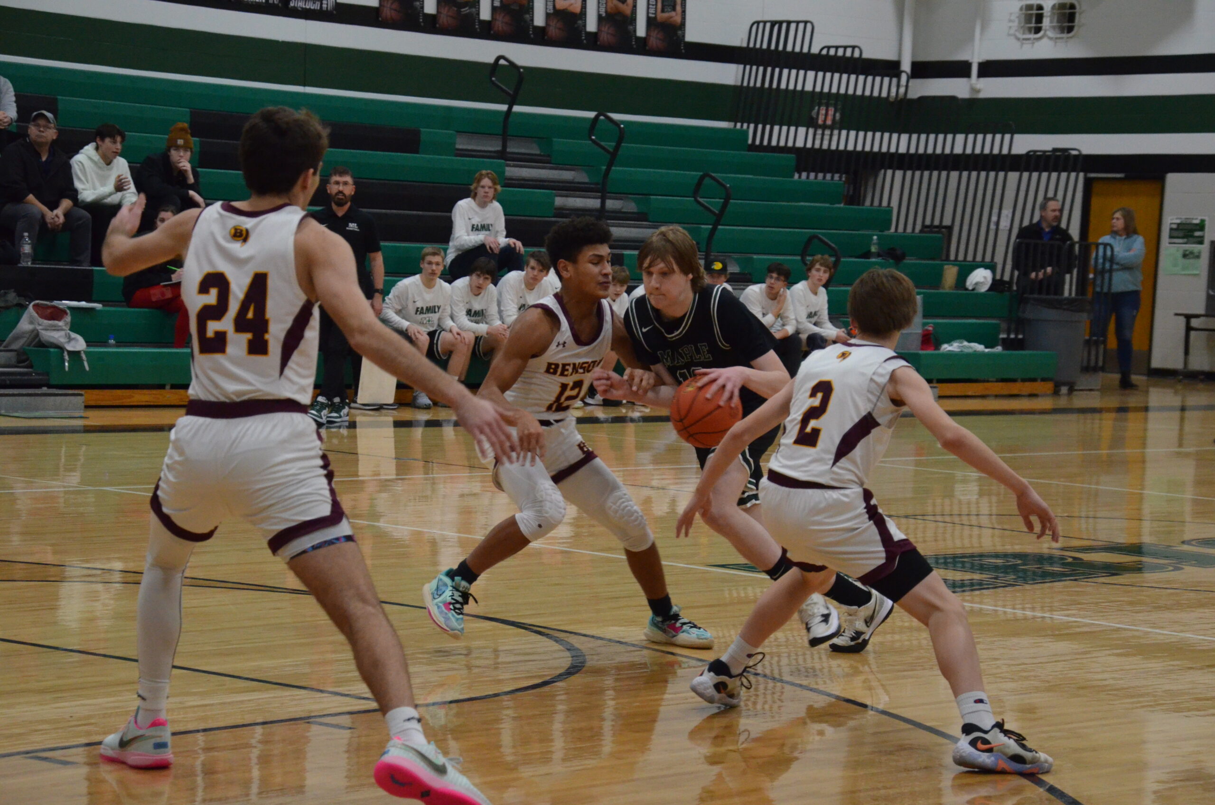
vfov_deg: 13.0
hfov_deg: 19.5
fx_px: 3537
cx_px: 608
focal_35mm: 105
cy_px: 402
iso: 3200
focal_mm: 70
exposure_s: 1/400
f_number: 4.5
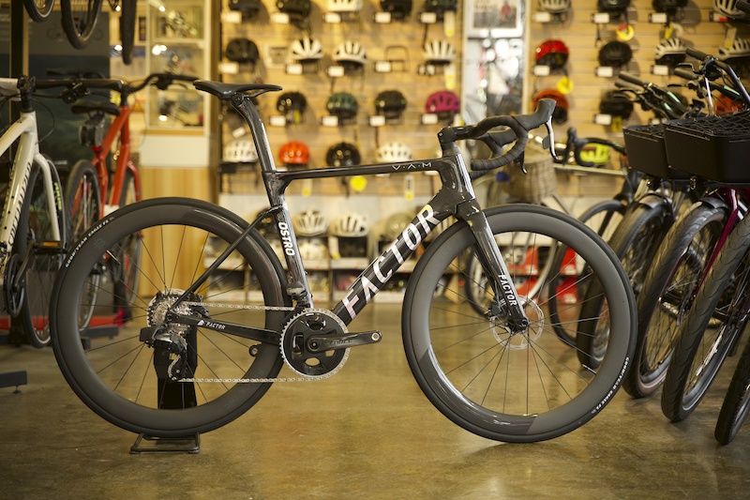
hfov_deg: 27.0
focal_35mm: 75
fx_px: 1562
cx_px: 375
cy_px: 250
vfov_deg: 18.2
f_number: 2.8
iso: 640
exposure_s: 1/160
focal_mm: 75
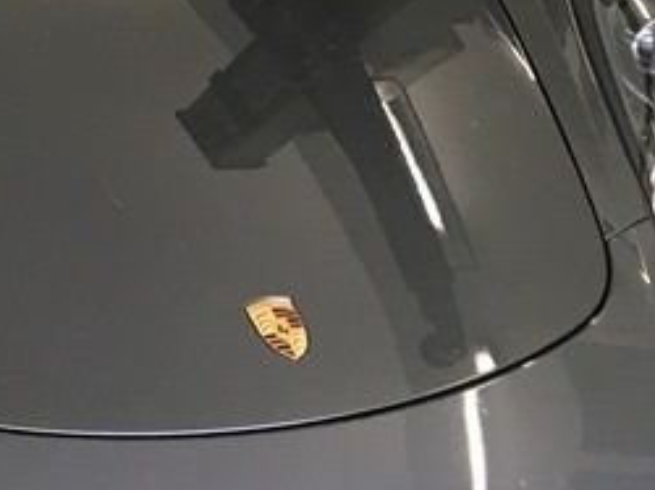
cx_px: -390
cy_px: -472
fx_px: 2250
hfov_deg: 15.1
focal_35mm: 119
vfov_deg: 11.3
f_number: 2.2
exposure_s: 1/33
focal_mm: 4.15
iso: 50
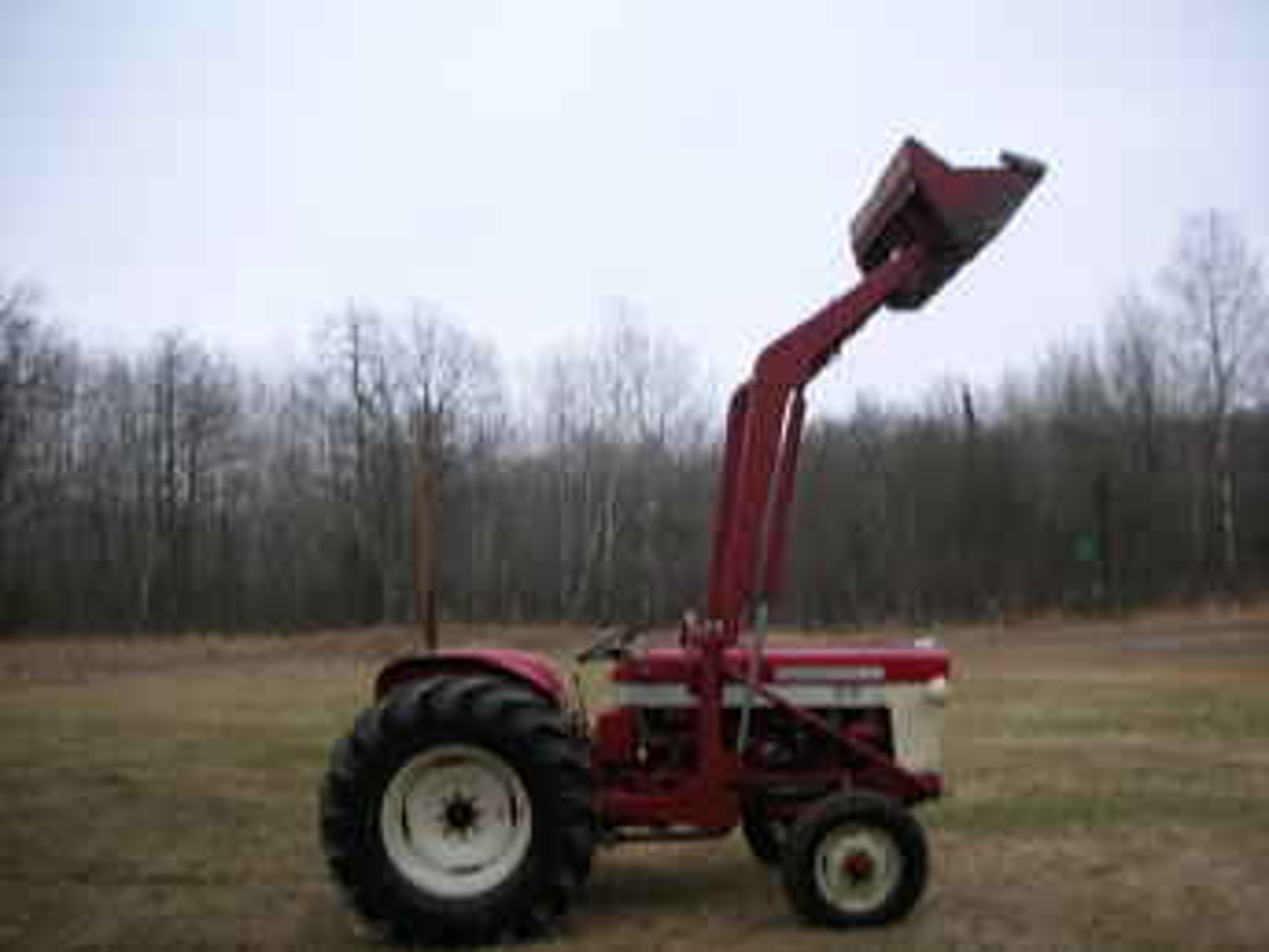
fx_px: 1283
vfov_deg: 40.7
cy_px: 476
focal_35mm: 35
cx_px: 634
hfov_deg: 52.6
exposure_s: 1/37.6
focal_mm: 5.8
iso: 50
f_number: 8.5
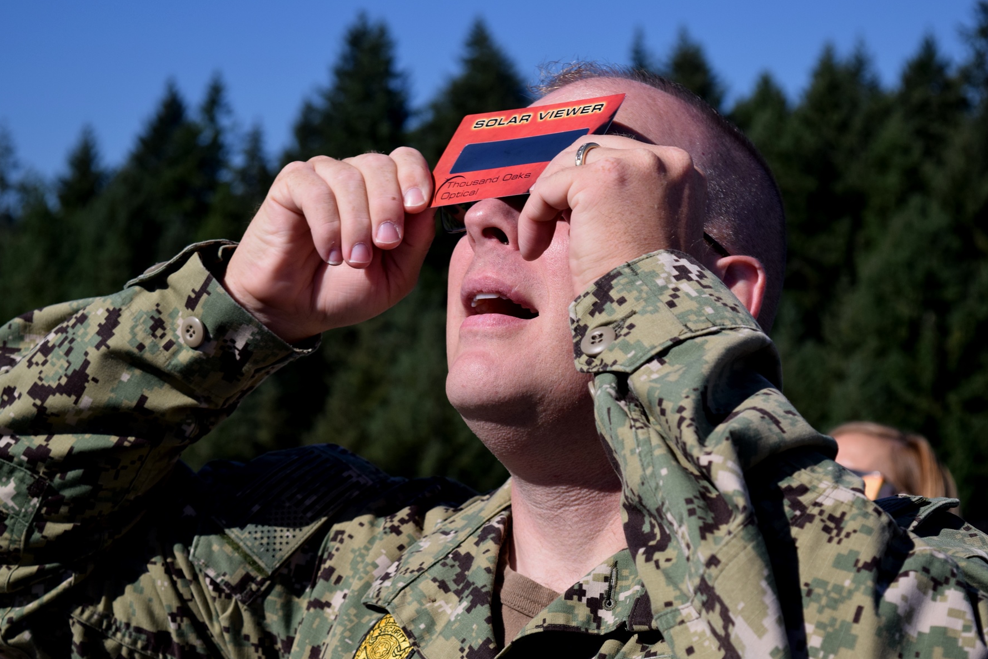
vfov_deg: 16.4
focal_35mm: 84
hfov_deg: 24.3
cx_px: 496
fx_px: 2292
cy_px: 330
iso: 400
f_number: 7.1
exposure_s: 1/200
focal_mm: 55
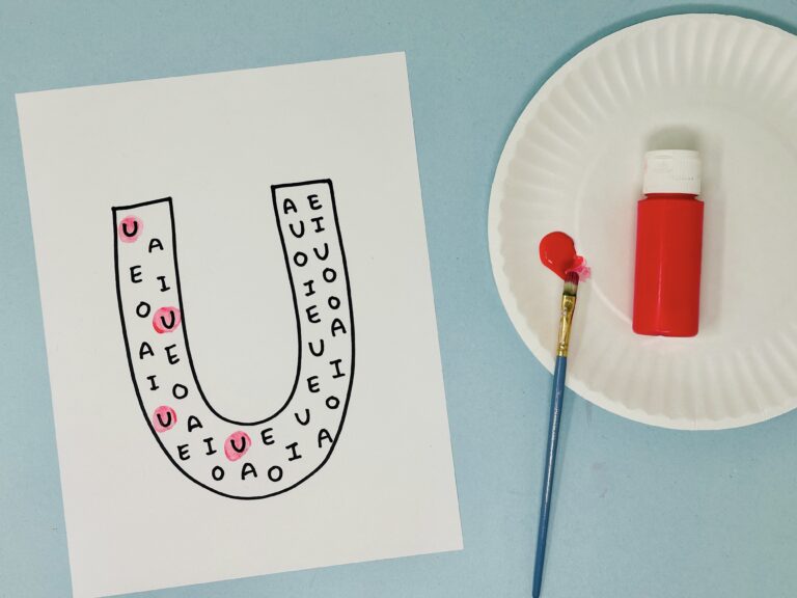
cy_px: 299
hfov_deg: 39.7
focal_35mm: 48
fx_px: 1105
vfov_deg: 30.3
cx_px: 398
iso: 64
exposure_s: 1/359
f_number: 1.78
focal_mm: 6.86
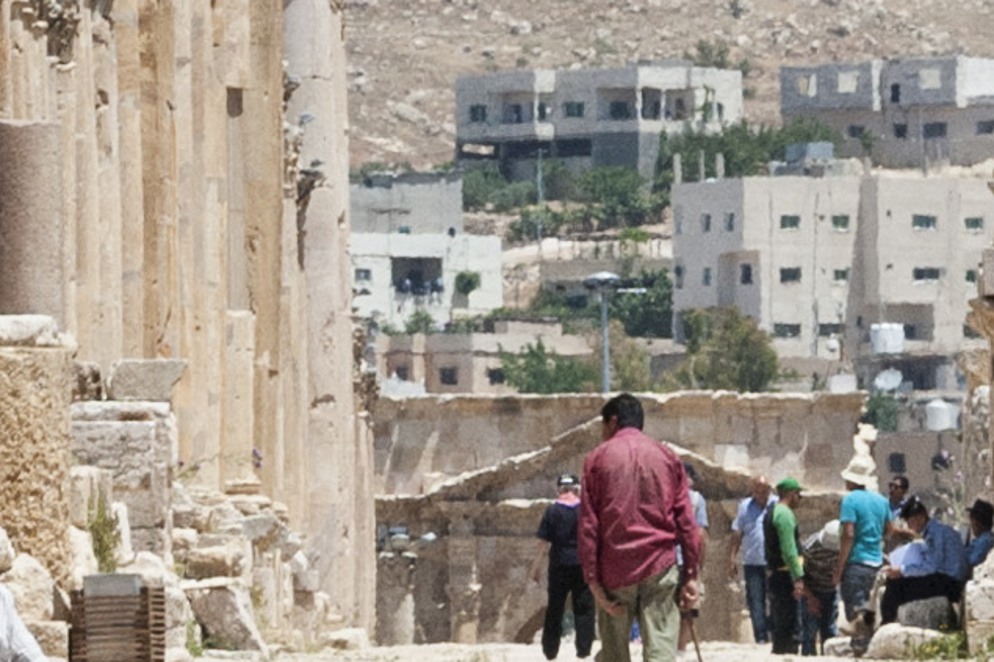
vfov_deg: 1.6
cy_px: -1078
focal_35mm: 871
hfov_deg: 2.4
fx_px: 24042
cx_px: 733
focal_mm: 130
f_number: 16
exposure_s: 1/1000
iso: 1000
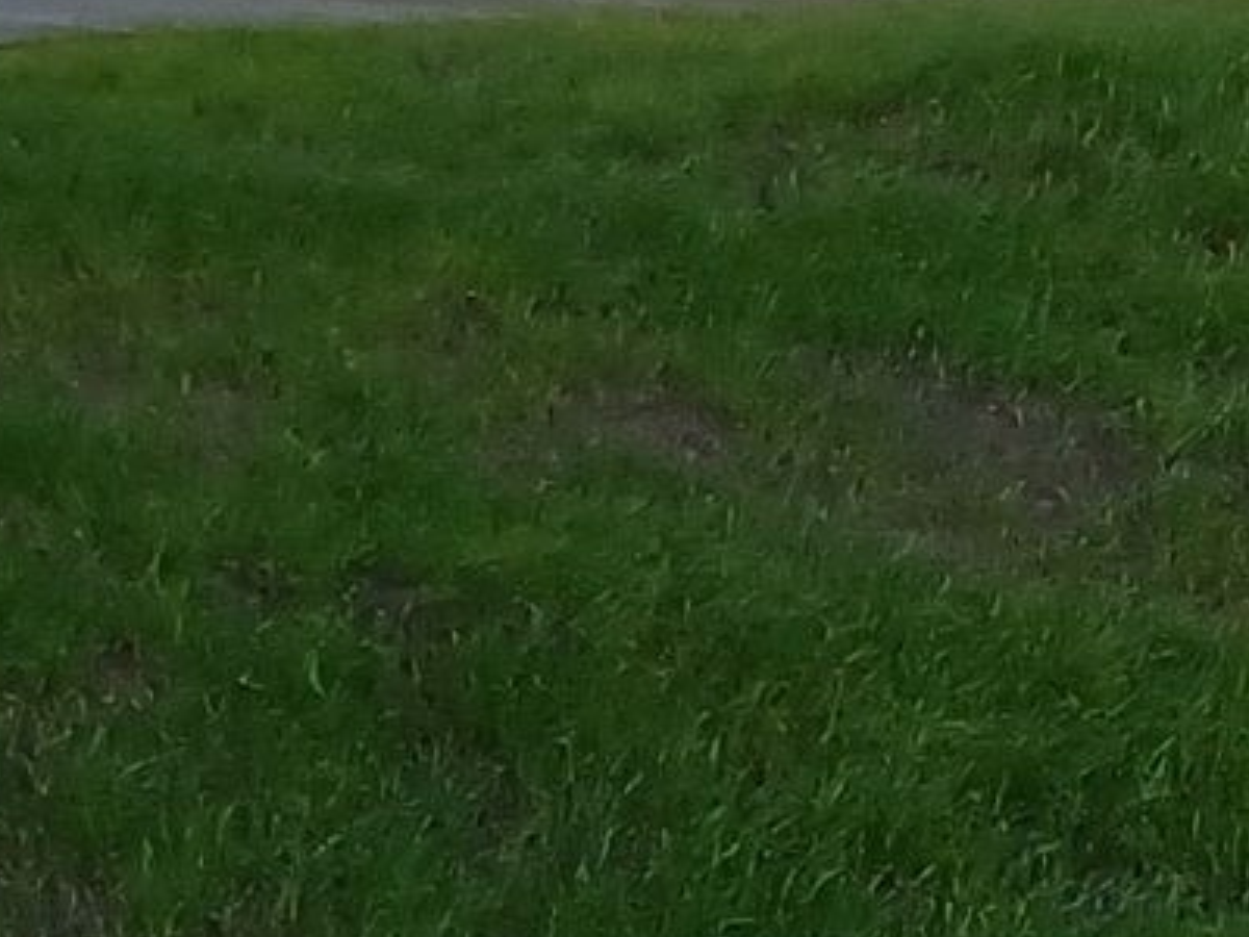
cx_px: -1021
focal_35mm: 175
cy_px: -1365
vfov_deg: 7.8
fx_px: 6314
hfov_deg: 10.6
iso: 50
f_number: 1.8
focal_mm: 4.65
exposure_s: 1/443
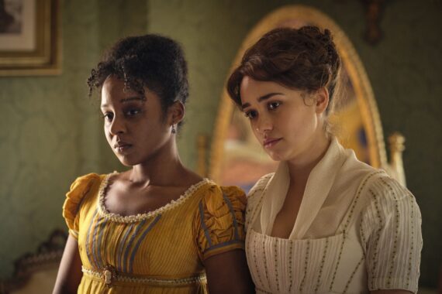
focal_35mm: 135
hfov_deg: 15.2
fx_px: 1657
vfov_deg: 10.2
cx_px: 221
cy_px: 147
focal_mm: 90
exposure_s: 1/100
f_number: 2.2
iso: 4000
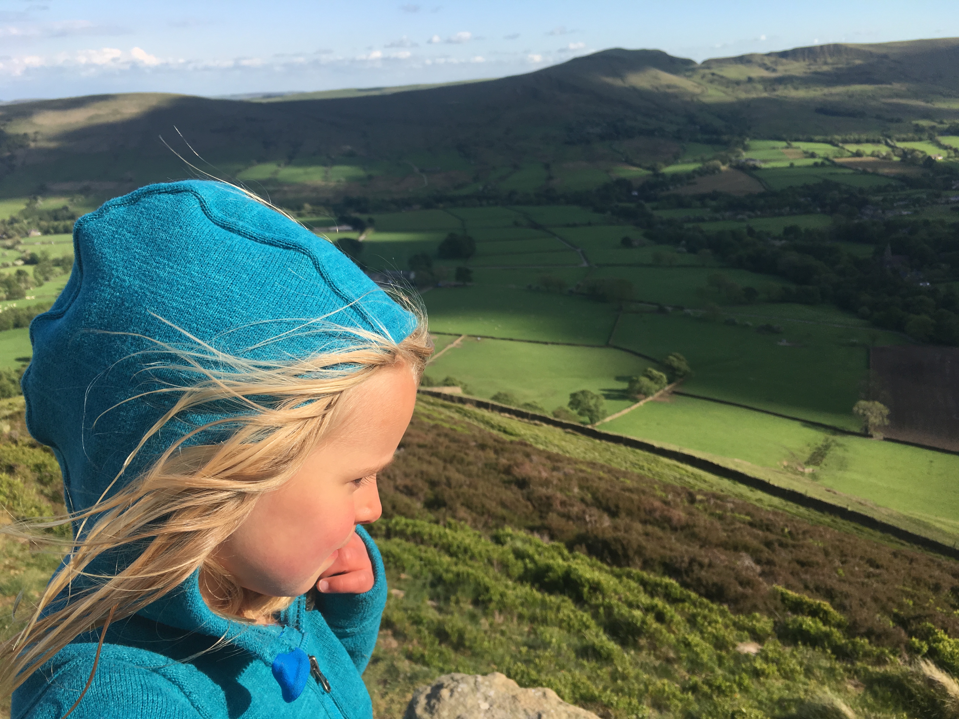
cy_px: 360
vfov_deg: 48.2
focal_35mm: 29
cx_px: 480
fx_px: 803
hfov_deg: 61.7
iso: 25
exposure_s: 1/1026
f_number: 2.2
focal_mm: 4.15
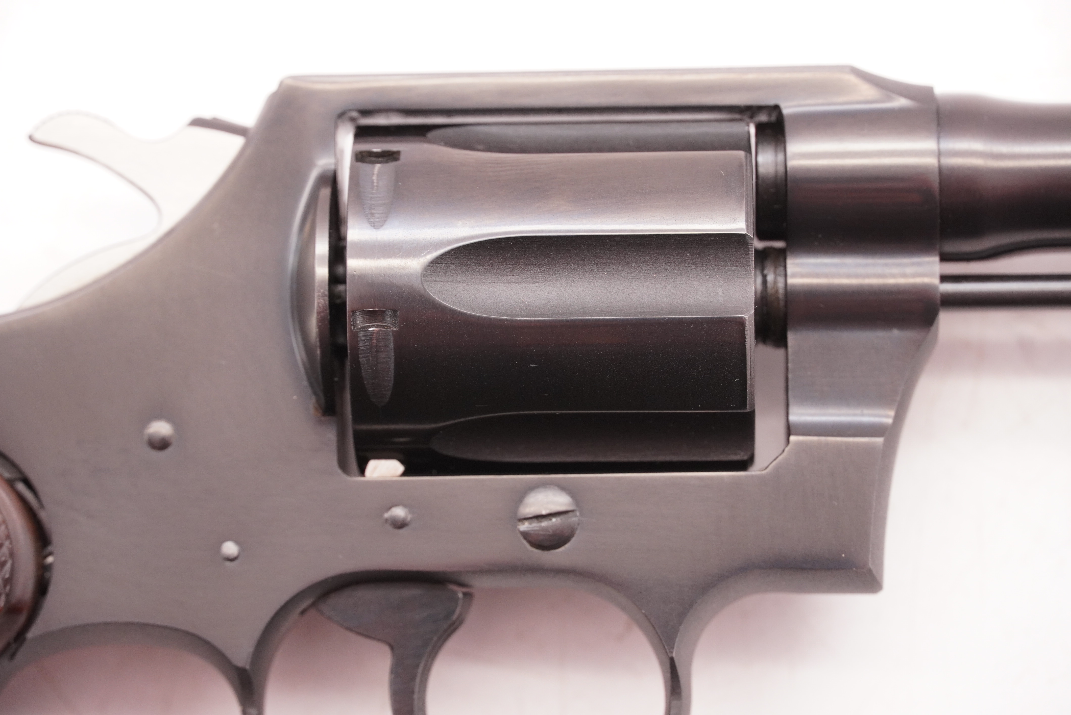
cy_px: 358
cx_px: 536
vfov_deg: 8.6
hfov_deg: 12.9
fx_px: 4733
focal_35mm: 159
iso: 1000
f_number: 5.6
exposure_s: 1/125
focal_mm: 106
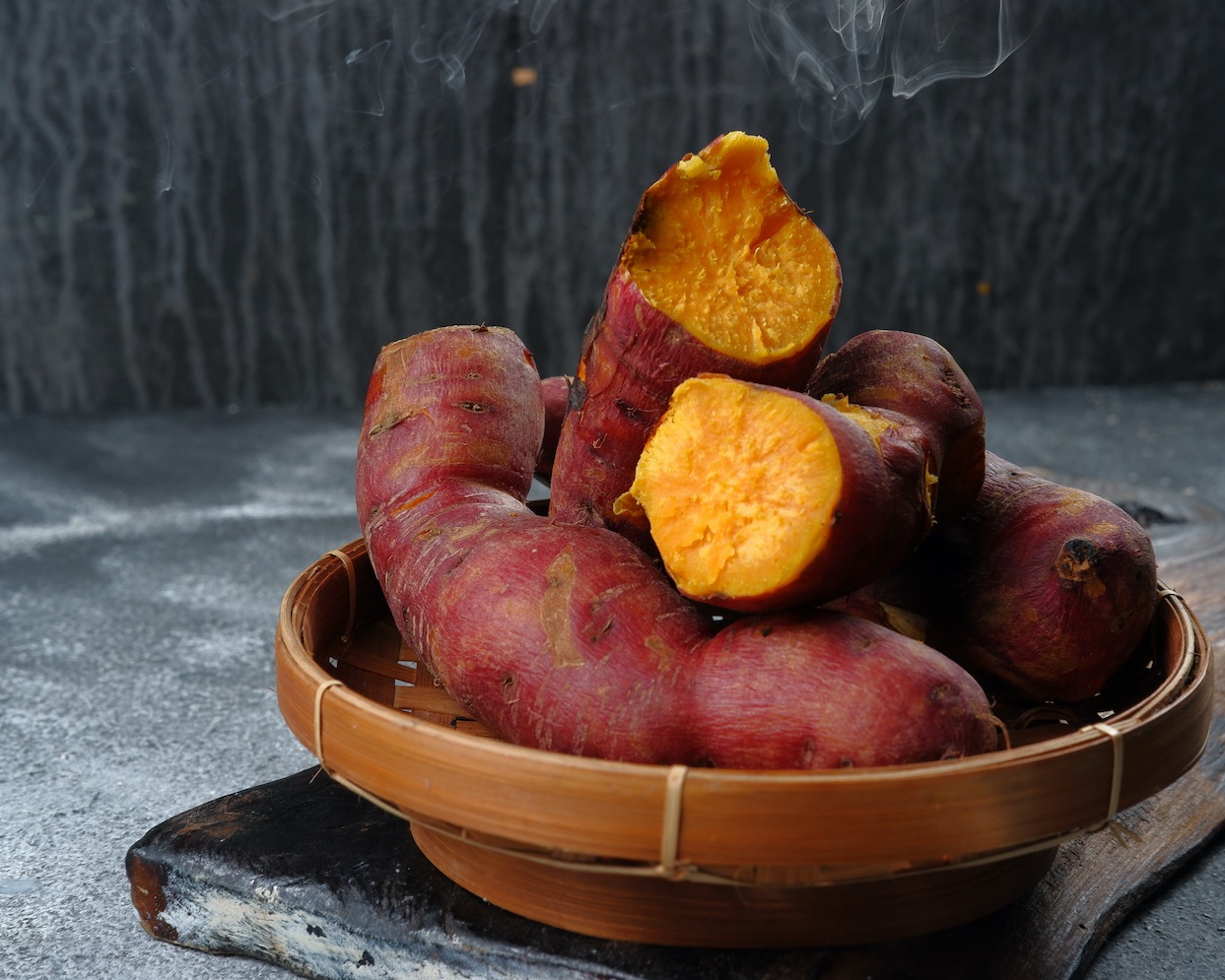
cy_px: 490
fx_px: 2176
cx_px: 647
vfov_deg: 25.4
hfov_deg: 31.4
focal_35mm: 60
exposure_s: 1/125
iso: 100
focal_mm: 35
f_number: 9
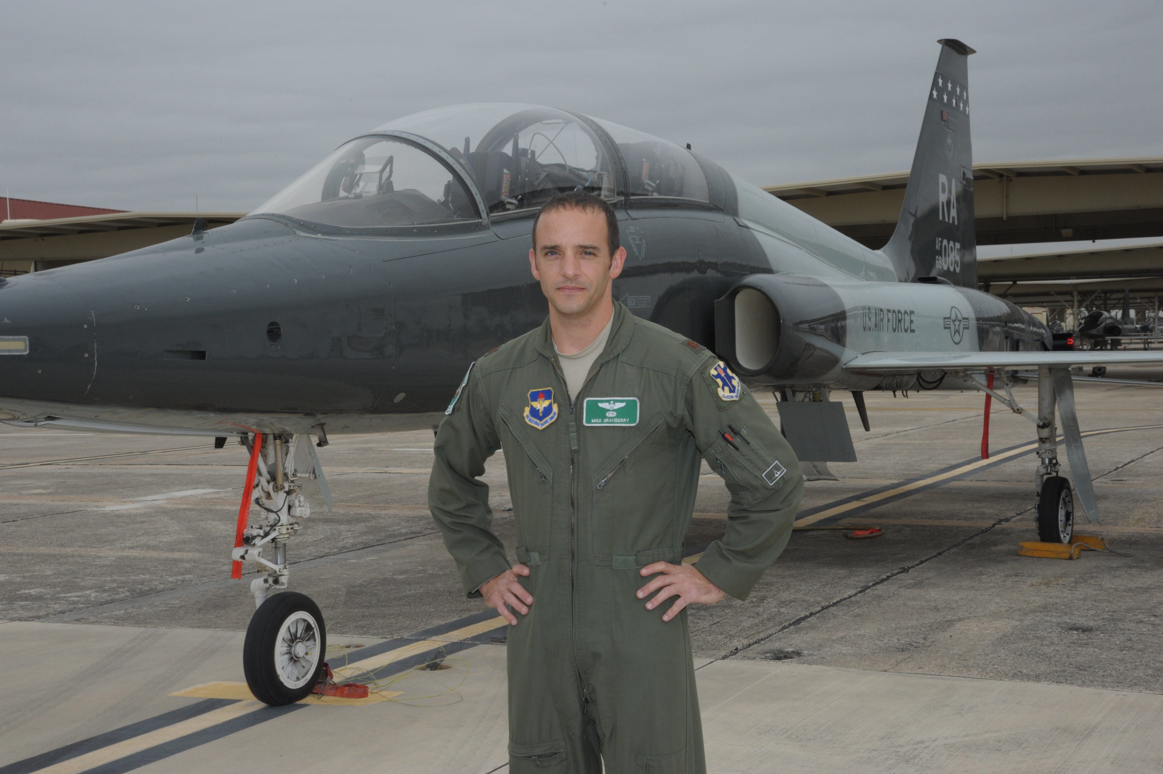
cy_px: 387
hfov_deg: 36.3
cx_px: 582
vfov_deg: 24.6
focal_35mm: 55
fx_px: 1776
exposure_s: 1/200
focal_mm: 55
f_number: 22
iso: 1000
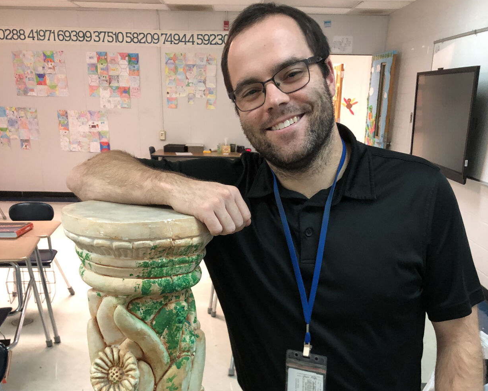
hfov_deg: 49.1
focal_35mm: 37
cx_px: 245
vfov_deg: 38.9
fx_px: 535
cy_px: 303
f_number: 1.8
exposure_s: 1/15
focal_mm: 4
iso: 100
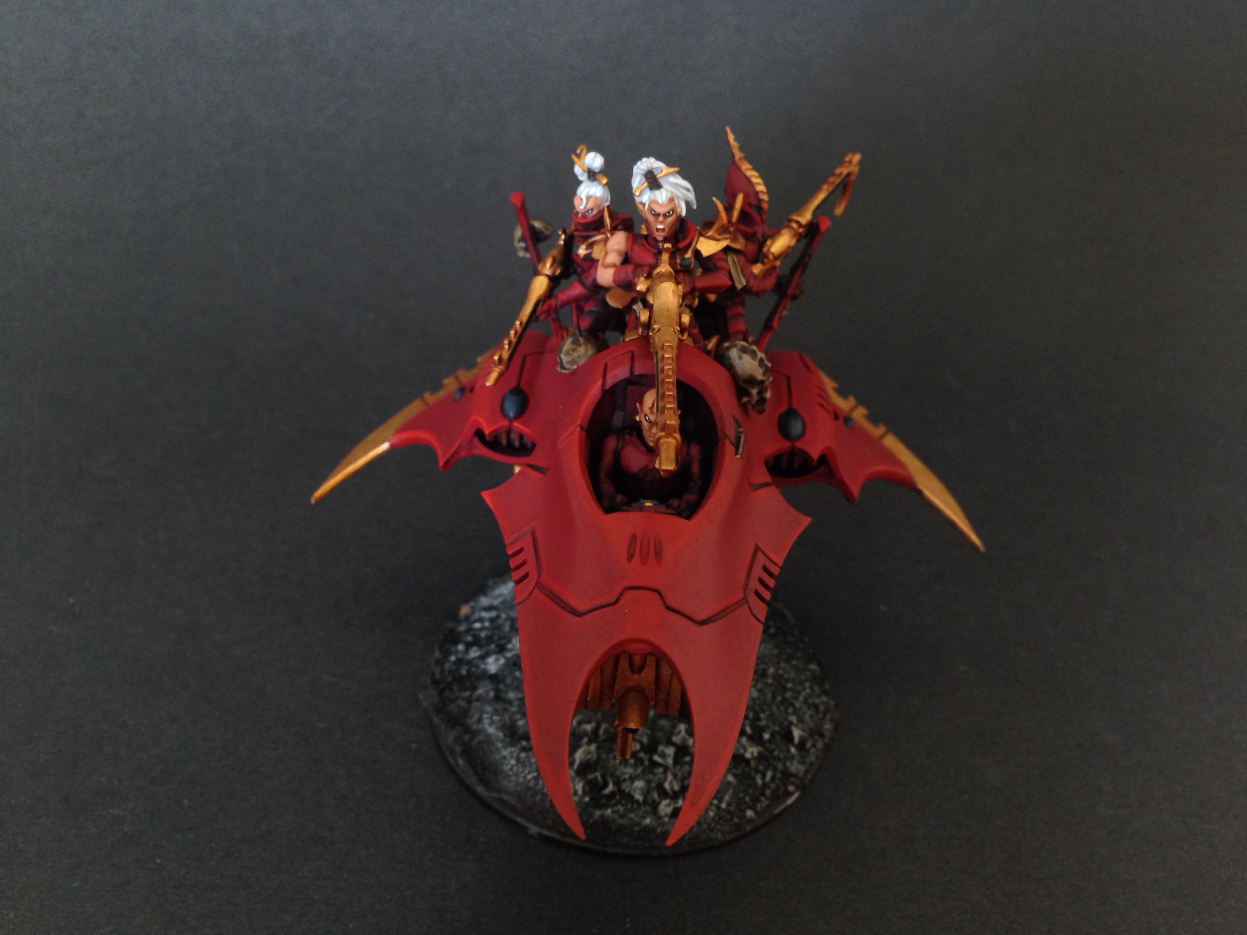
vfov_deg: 42.9
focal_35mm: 33
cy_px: 468
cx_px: 624
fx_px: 1189
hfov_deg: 55.4
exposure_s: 1/20
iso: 200
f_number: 2.4
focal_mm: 4.12
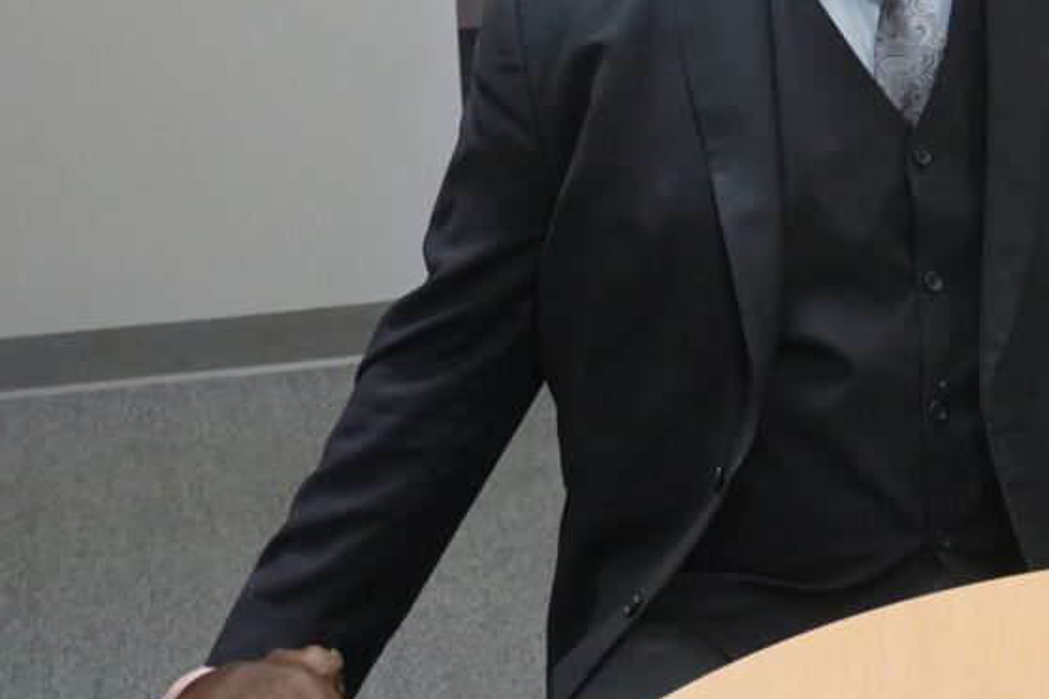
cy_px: 317
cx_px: 874
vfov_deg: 15.0
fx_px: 2651
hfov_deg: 22.0
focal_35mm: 91
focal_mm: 22
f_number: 4
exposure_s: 1/160
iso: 2500
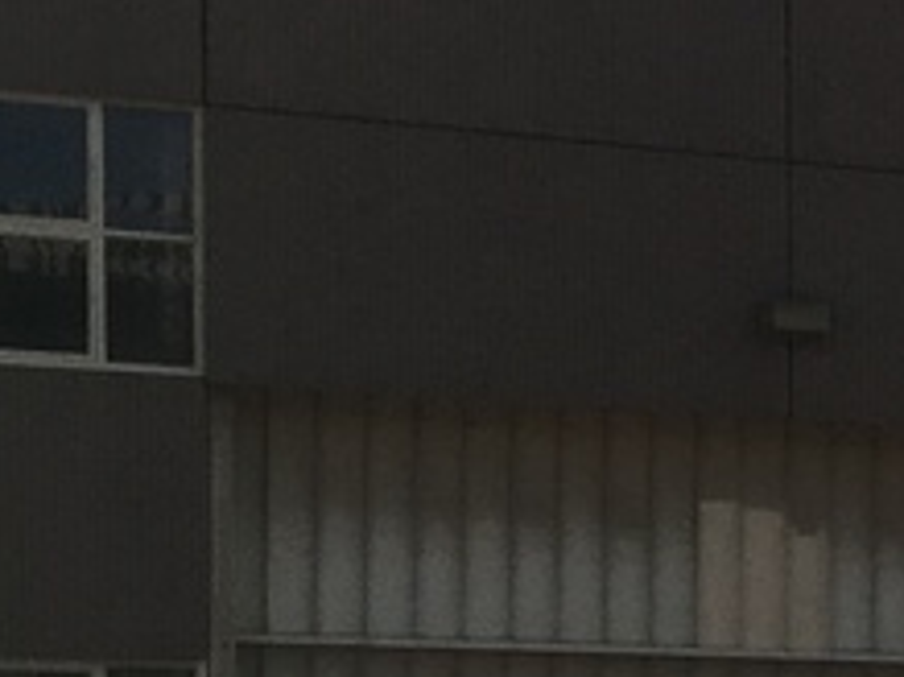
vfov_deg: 9.2
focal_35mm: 159
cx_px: 1874
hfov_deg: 11.1
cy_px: 888
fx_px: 4150
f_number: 2.2
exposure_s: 1/1672
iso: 25
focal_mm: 4.15
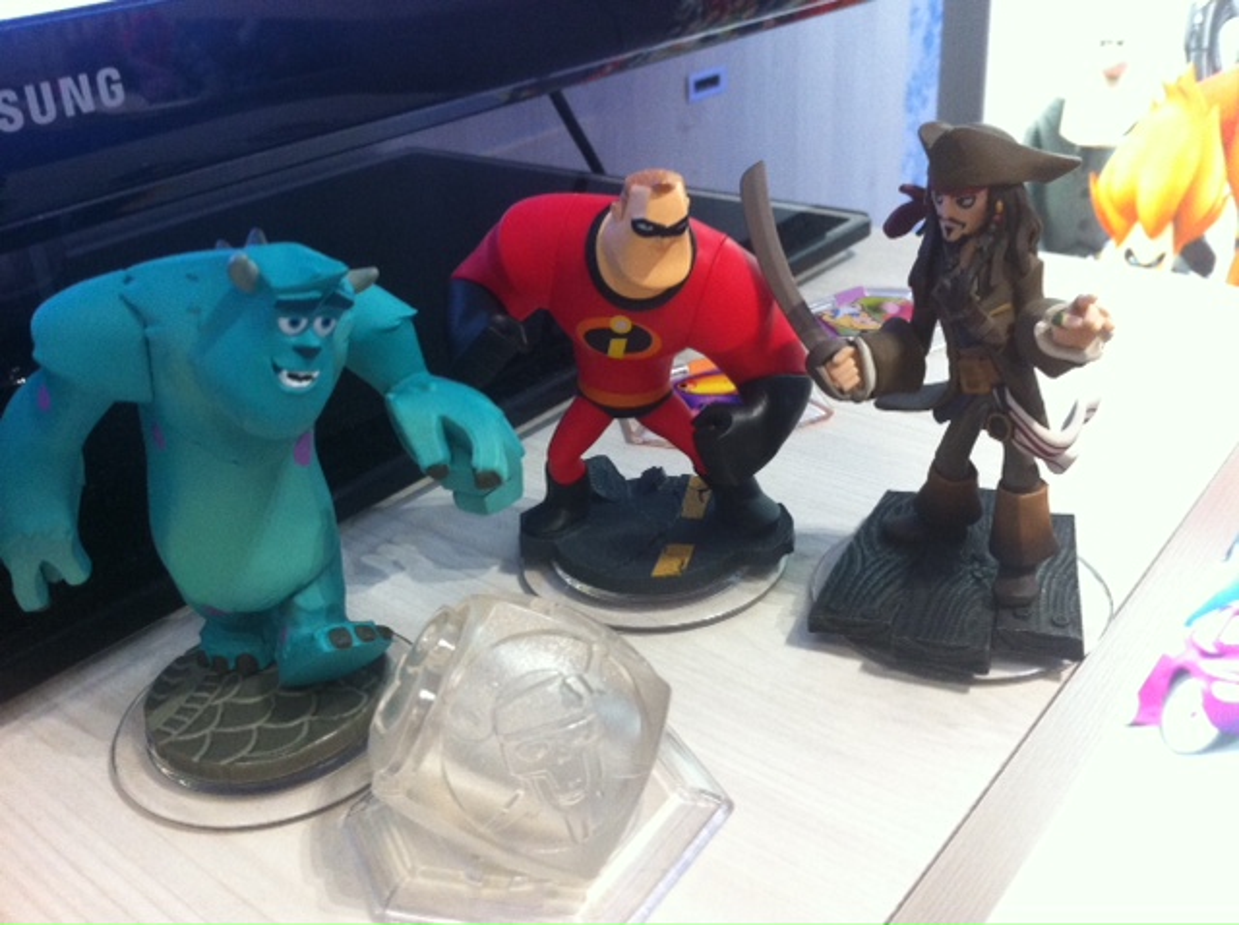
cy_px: 462
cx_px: 620
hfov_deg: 52.7
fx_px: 1251
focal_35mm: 35
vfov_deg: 40.6
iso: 250
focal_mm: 3.85
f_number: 2.8
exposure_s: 1/17
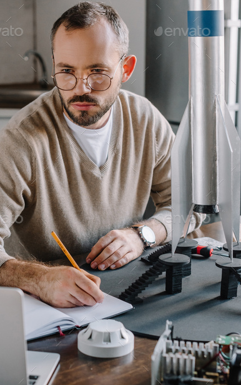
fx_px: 767
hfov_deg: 17.8
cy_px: 214
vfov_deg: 28.2
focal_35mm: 73
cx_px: 87
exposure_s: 1/160
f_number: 3.5
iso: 800
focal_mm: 50
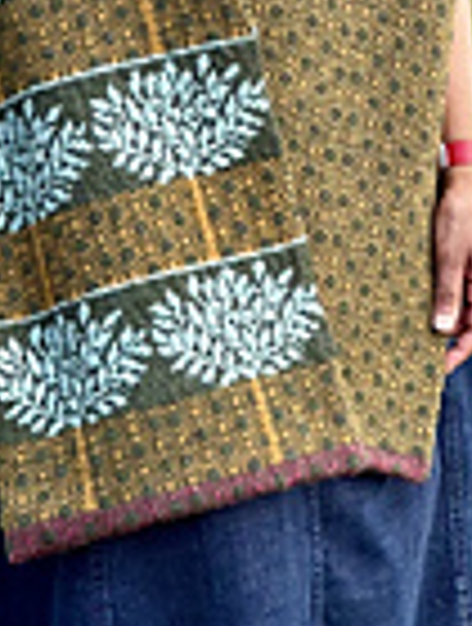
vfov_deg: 7.1
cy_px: -95
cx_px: 416
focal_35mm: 276
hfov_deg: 5.4
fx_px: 4995
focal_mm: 9
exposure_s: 1/121
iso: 40
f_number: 2.8
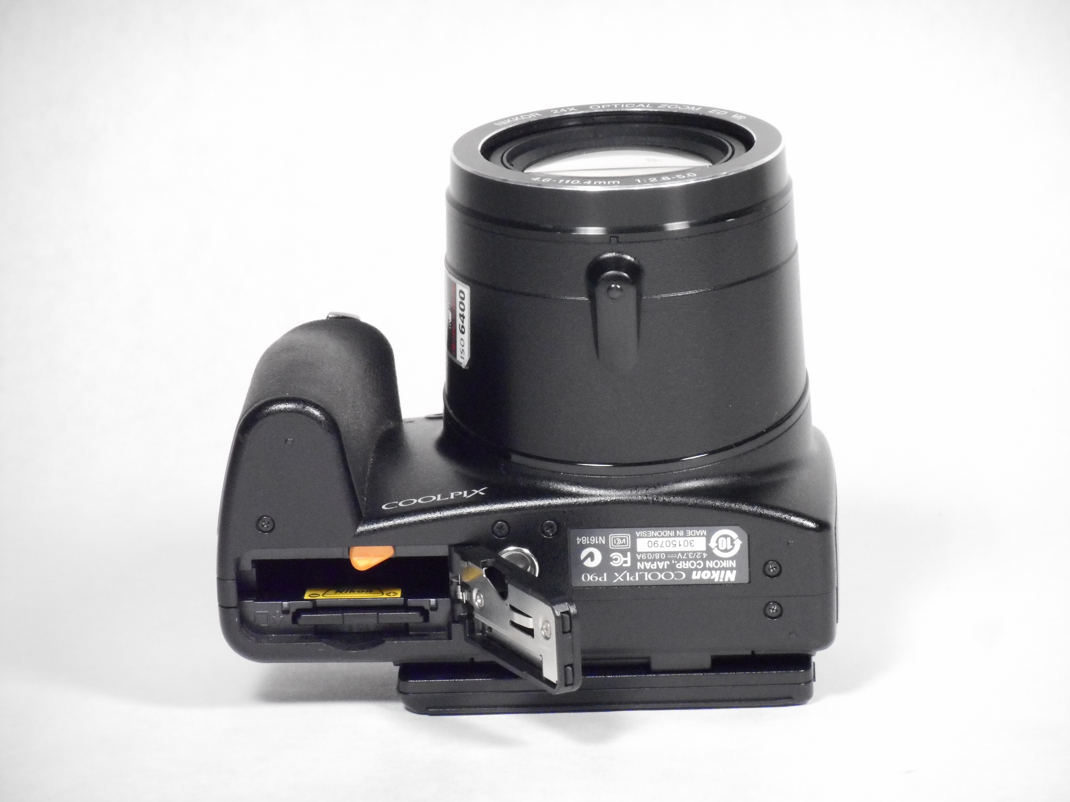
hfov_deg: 11.3
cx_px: 535
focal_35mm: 175
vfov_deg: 8.5
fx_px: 5409
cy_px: 401
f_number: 6.4
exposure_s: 1/40
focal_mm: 31.4
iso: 800
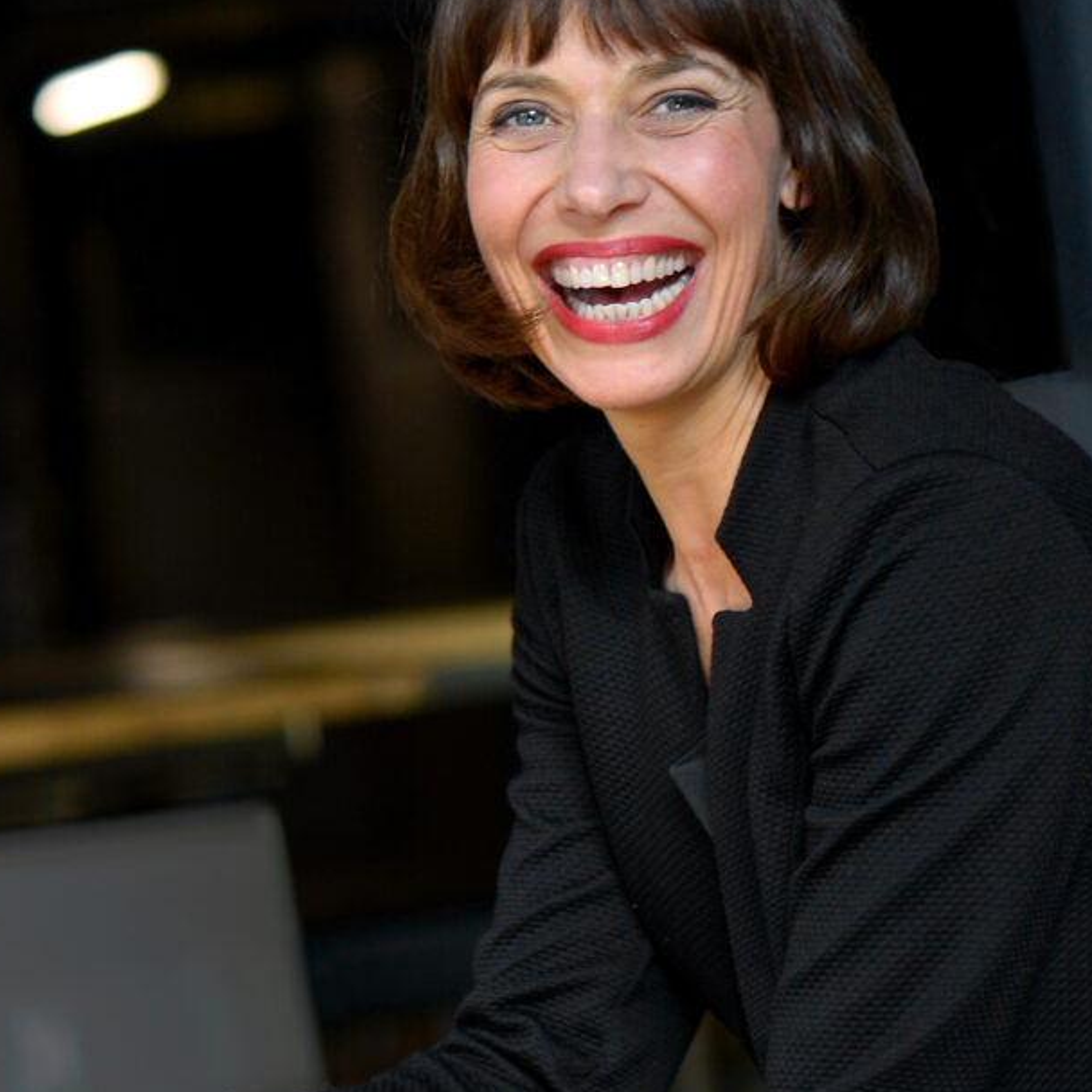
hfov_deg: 7.7
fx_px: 8066
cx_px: 553
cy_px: 797
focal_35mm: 226
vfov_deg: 7.7
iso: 400
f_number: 4
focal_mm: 105
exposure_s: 1/200
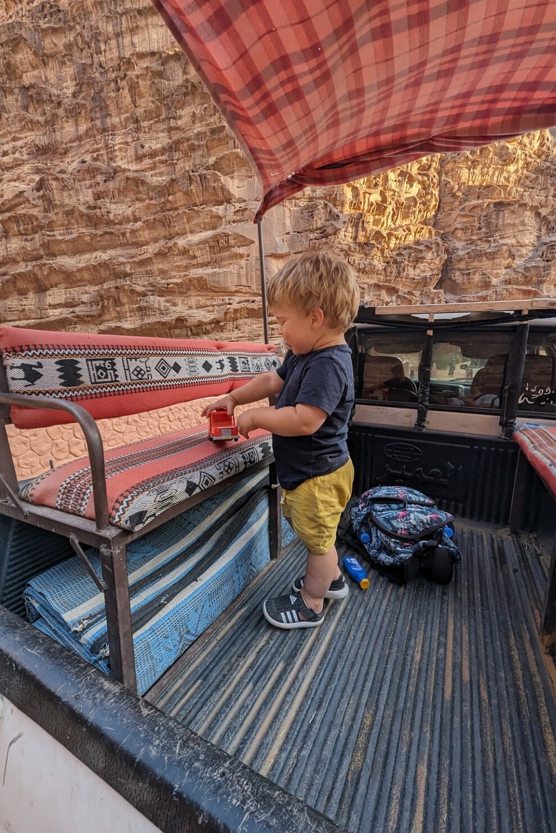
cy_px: 409
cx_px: 270
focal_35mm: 14
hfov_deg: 81.2
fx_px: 324
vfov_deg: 104.2
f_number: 2.2
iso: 51
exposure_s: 1/193
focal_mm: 1.95
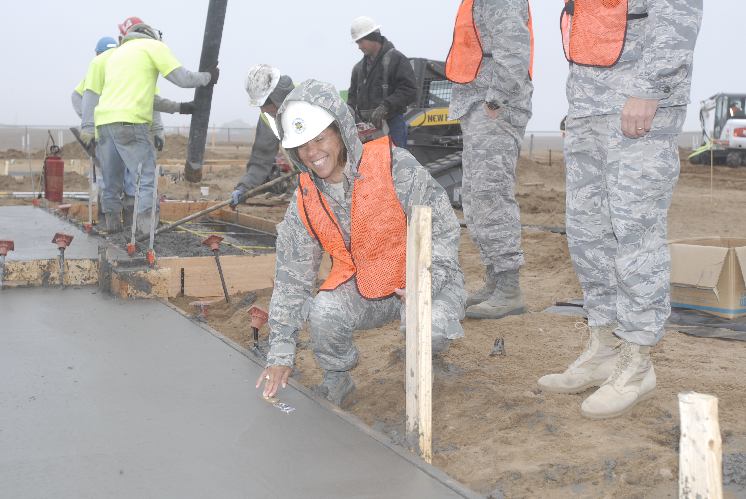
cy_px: 251
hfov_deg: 37.1
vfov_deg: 25.4
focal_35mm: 54
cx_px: 376
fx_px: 1110
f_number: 5
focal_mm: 35
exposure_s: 1/125
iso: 200
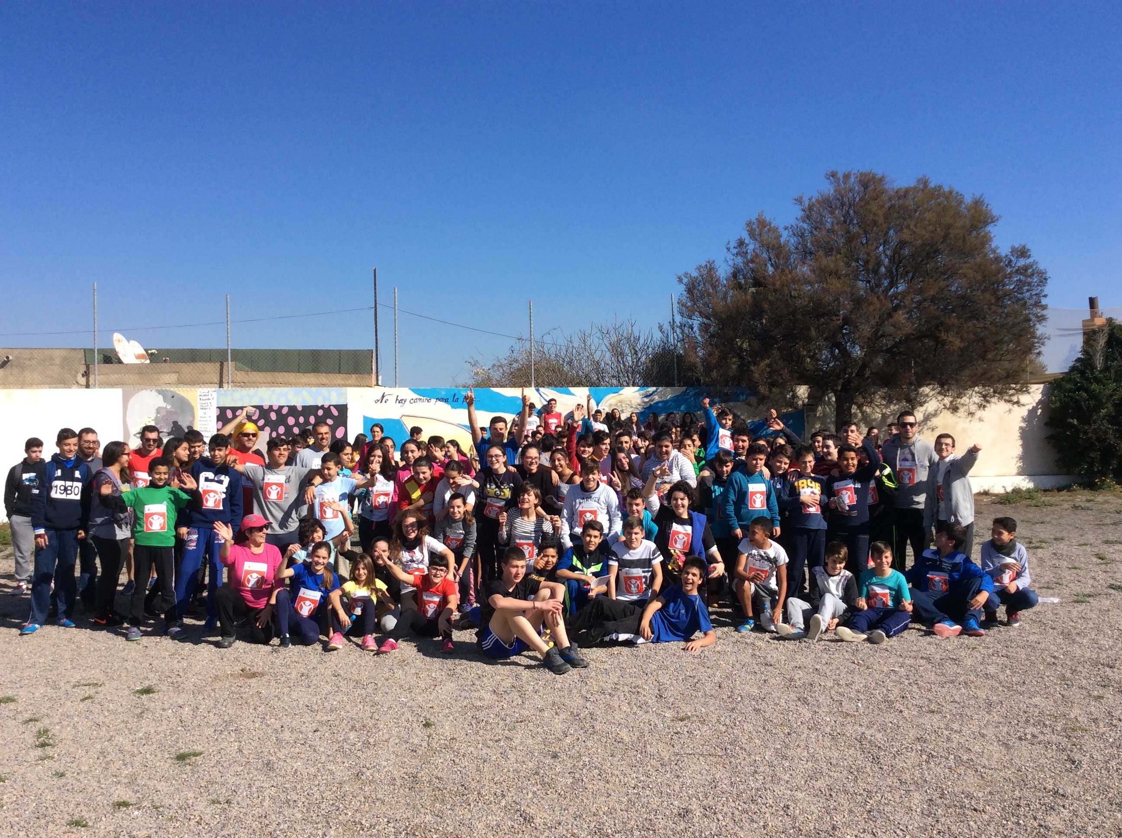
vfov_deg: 44.1
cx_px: 561
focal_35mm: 32
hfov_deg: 56.9
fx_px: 1036
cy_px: 419
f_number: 2.4
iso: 32
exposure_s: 1/1684
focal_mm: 3.3
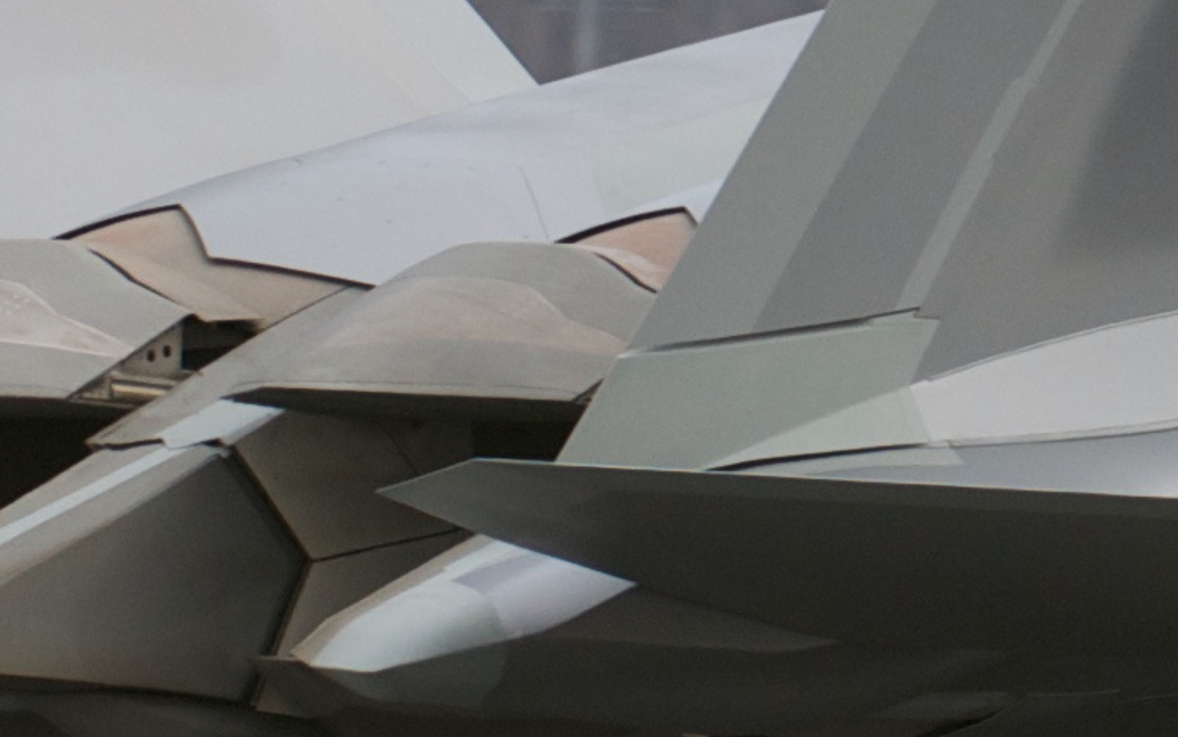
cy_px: 116
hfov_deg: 1.2
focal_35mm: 1769
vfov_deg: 0.7
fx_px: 56810
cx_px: 1956
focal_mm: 200
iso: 200
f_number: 4
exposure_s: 1/1000
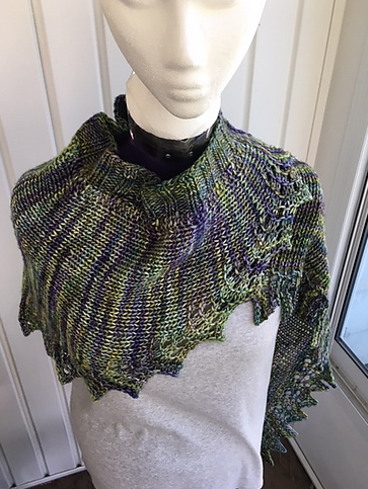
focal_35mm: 30
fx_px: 425
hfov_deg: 46.9
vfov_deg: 59.9
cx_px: 184
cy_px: 243
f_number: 2.2
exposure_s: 1/40
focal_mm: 4.15
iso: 25
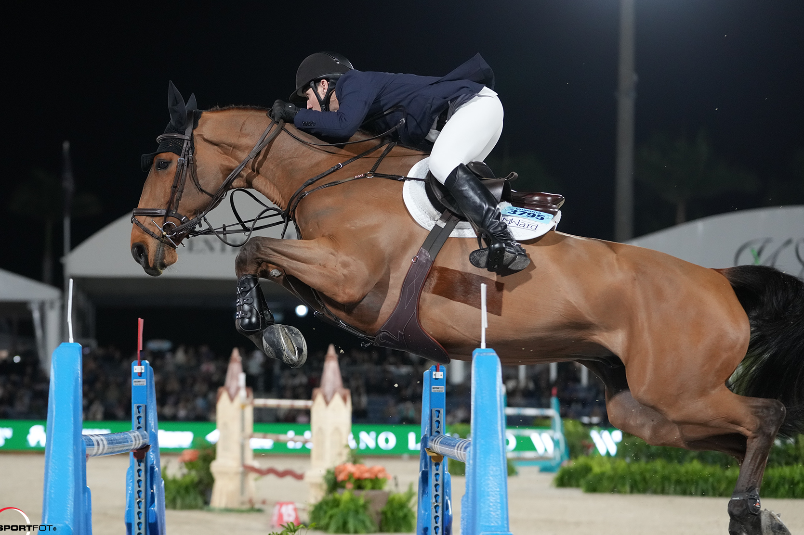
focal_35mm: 103
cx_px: 396
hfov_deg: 19.8
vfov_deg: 13.3
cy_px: 281
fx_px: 2300
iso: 3200
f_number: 3.2
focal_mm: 97
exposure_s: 1/1600
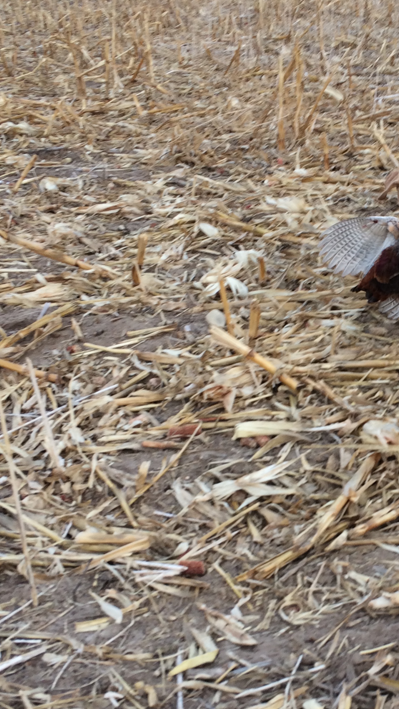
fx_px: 959
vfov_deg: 40.4
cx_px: 372
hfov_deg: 22.8
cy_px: 422
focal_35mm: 51
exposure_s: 1/120
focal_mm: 4.15
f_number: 2.2
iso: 40
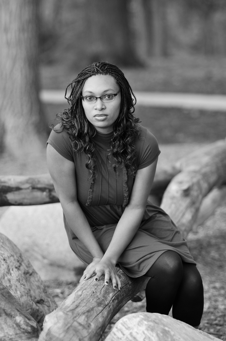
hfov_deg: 10.7
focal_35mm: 128
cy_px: 170
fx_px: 1204
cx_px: 113
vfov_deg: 16.1
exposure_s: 1/80
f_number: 2
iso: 200
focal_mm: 85
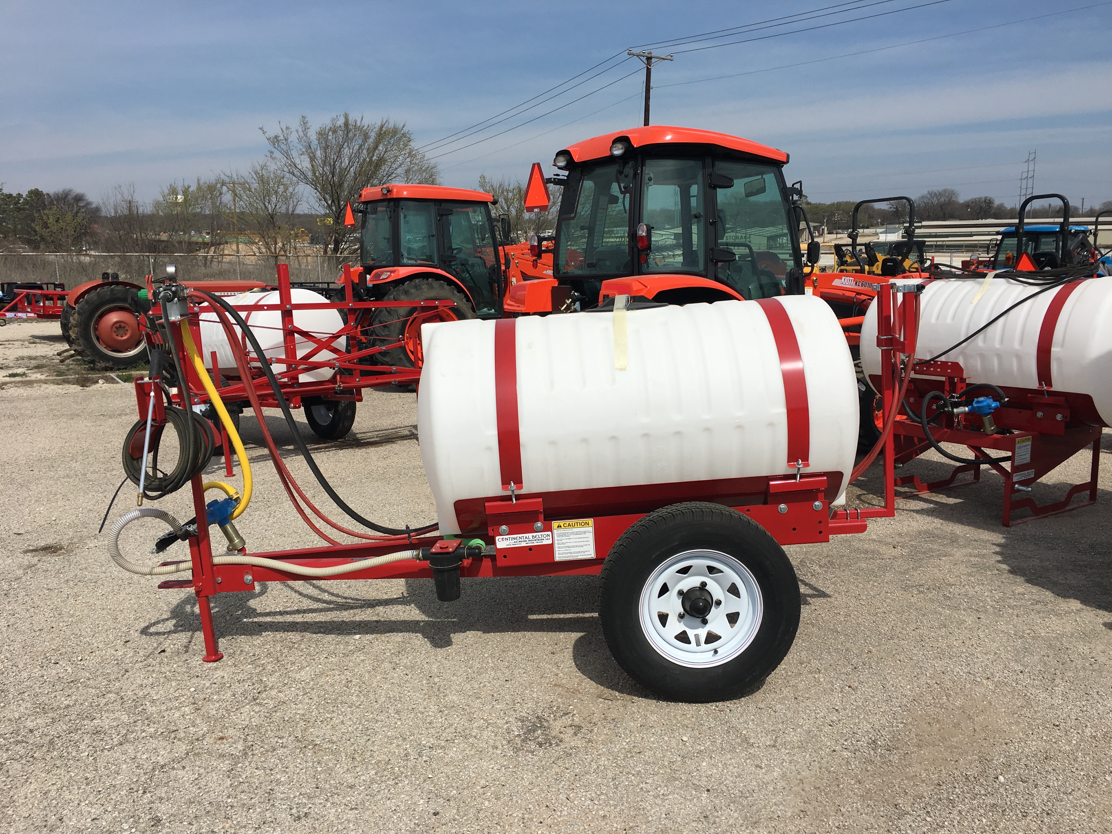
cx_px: 556
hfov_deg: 61.7
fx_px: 932
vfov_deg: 48.2
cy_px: 417
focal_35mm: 29
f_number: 2.2
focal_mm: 4.15
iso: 25
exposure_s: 1/3077
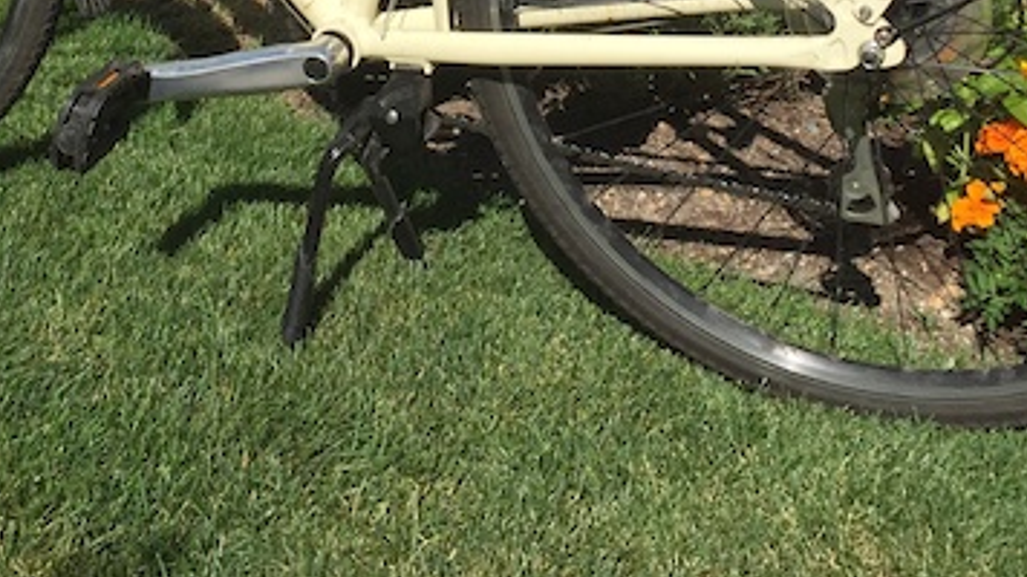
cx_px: 329
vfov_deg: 16.0
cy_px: -202
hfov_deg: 29.5
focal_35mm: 71
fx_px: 1933
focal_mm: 4.15
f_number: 2.2
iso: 32
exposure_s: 1/2639
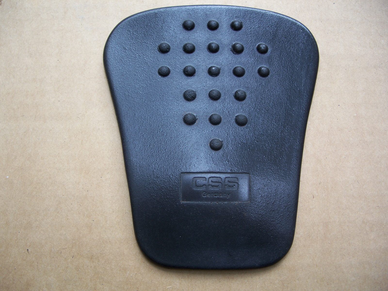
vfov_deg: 38.7
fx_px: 415
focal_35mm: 37
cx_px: 194
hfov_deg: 50.1
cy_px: 146
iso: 64
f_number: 2.8
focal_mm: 7.8
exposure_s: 1/80
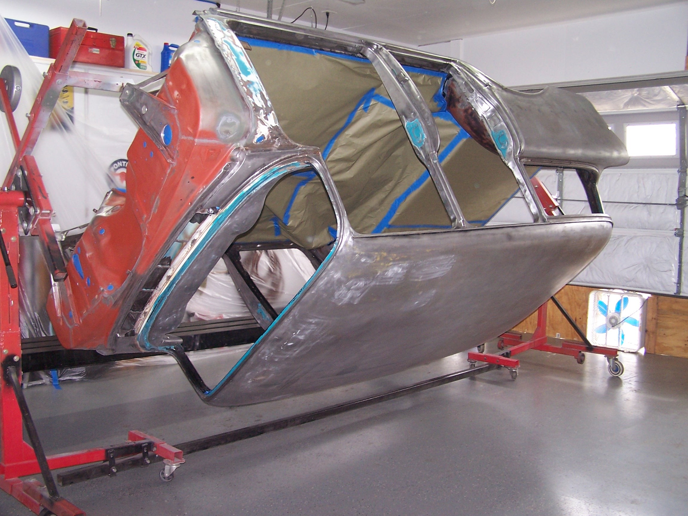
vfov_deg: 37.7
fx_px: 755
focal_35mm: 38
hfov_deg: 49.0
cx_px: 344
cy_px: 258
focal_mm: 6.3
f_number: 2.8
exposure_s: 1/60
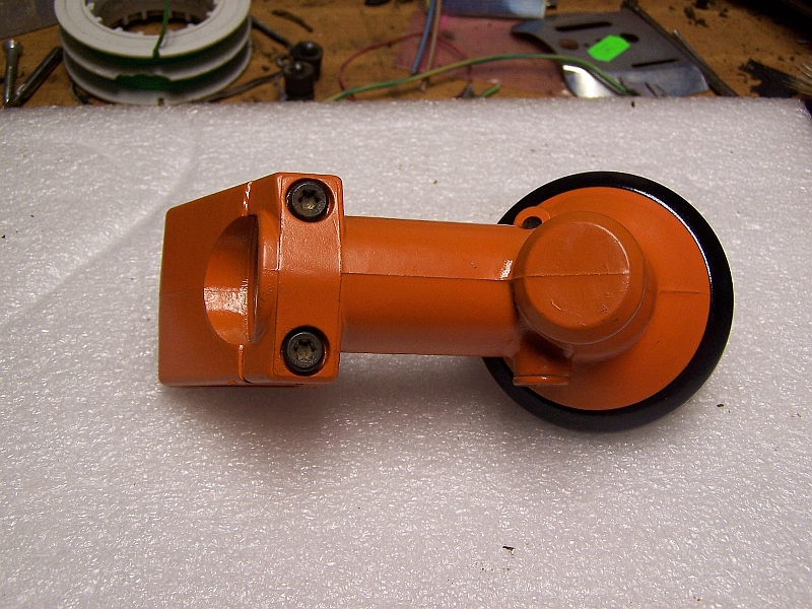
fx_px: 1009
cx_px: 406
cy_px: 304
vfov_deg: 33.6
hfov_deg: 43.9
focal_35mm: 43
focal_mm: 7.1
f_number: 2.8
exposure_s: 1/15
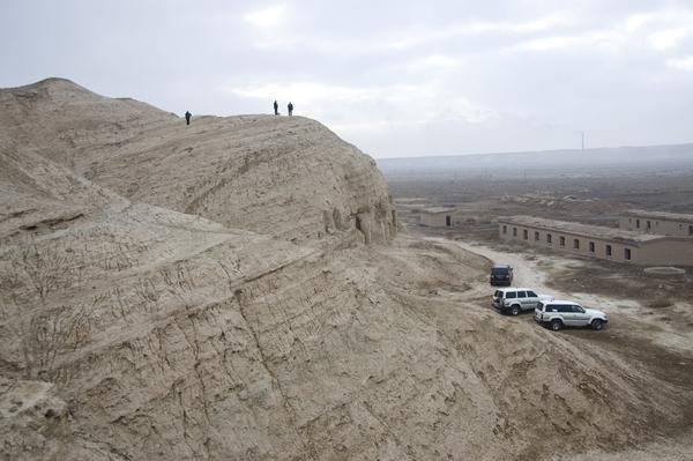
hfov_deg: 57.3
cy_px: 230
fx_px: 635
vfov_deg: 39.9
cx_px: 346
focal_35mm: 33
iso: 400
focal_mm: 22
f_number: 3.8
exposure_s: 1/640
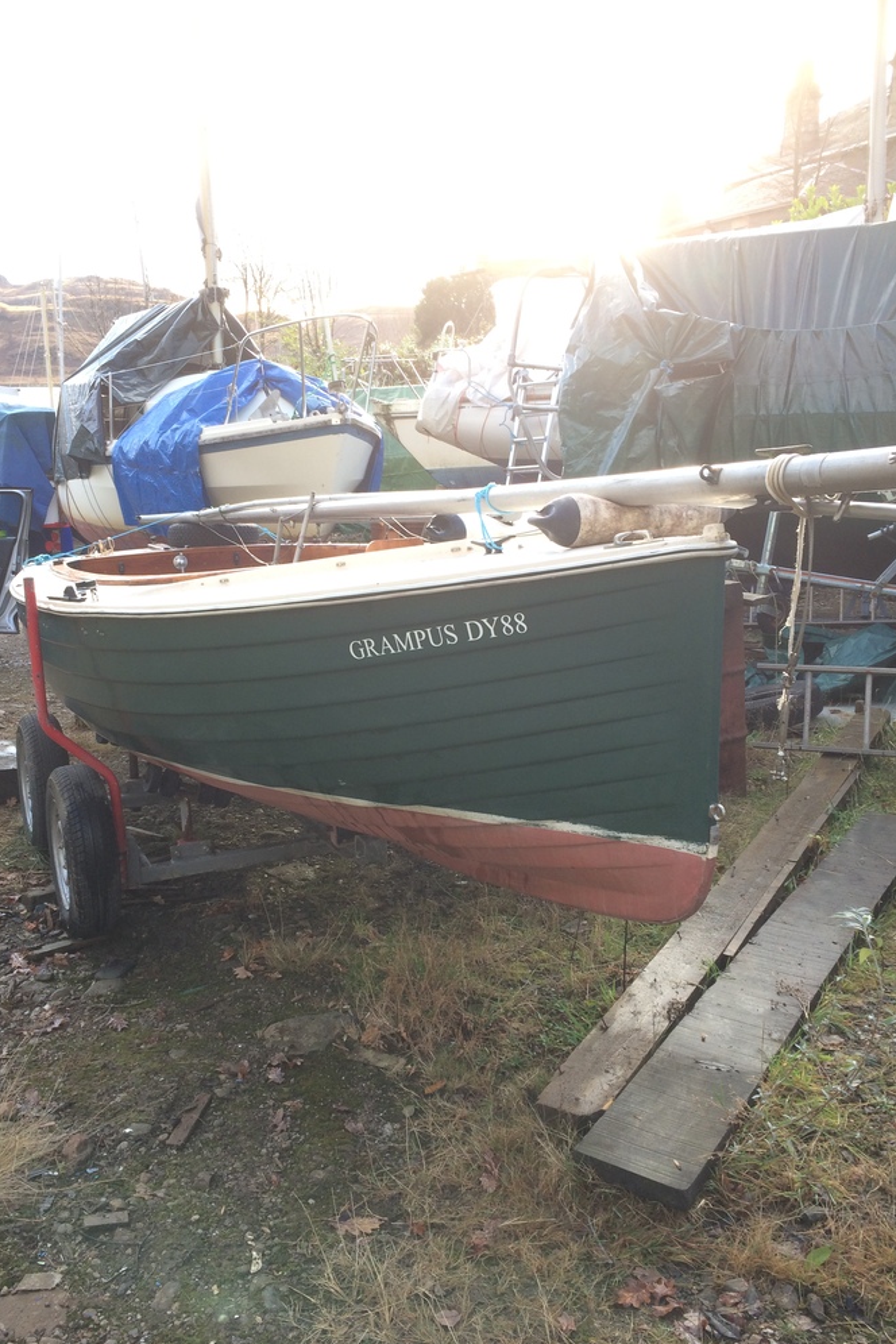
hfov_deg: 42.3
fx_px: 1157
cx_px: 402
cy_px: 687
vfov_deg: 60.3
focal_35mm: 31
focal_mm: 4.15
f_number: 2.2
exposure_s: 1/155
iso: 32
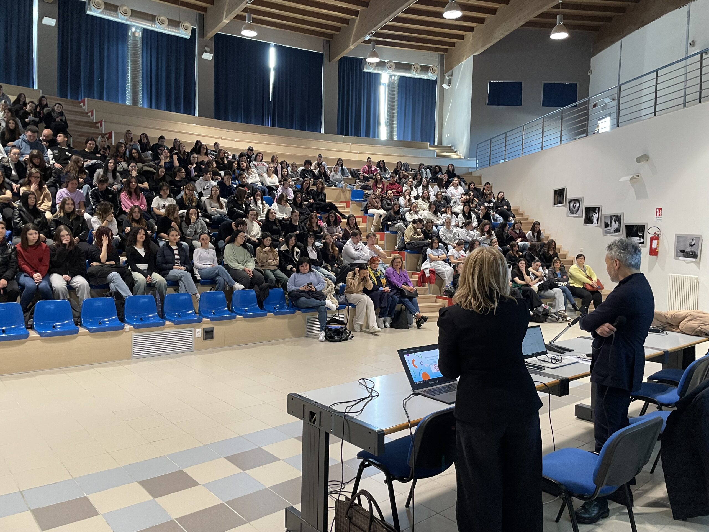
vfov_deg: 53.1
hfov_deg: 67.3
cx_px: 354
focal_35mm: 26
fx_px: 533
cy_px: 266
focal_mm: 4.2
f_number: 1.6
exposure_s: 1/50
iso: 200
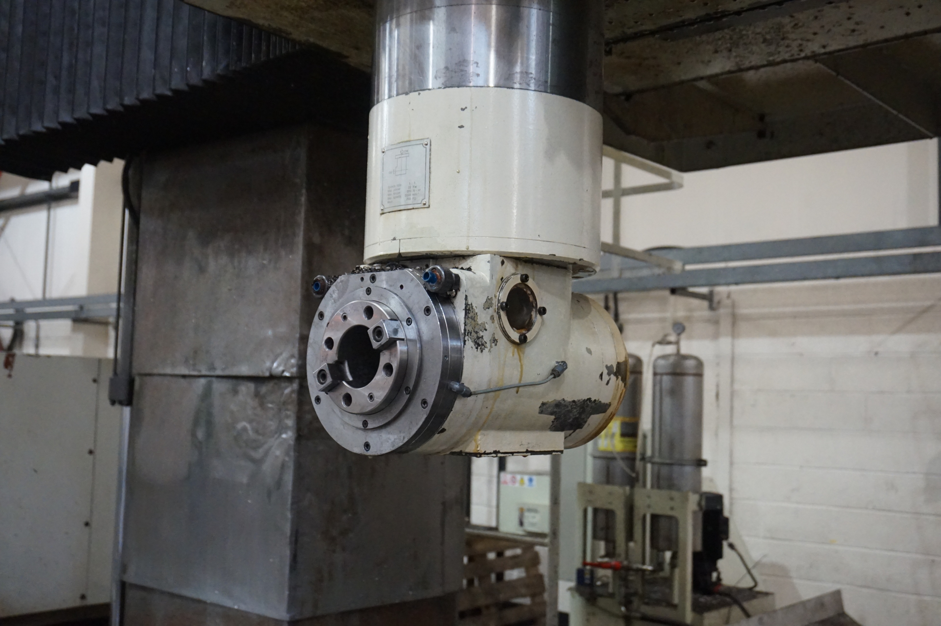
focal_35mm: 39
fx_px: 1019
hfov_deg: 49.6
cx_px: 470
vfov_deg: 34.2
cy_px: 313
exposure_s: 1/125
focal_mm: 26
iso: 3200
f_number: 4.5
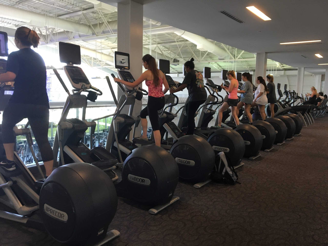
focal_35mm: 29
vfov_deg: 48.2
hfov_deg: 61.7
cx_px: 164
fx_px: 275
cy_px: 123
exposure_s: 1/30
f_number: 2.2
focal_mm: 4.15
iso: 40
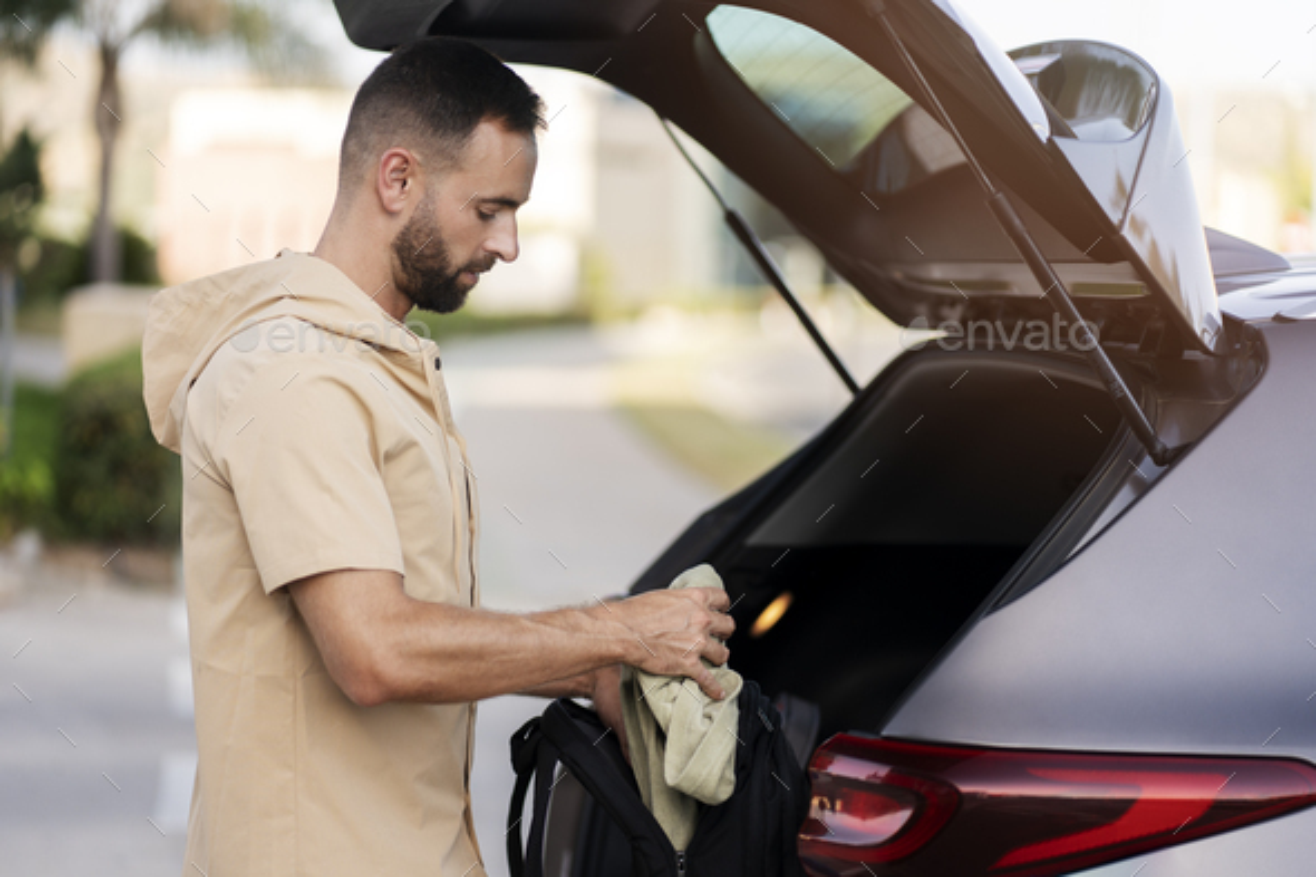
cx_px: 658
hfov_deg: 23.9
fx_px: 3106
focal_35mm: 85
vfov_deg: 16.1
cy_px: 438
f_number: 1.8
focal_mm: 85
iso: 200
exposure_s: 1/640
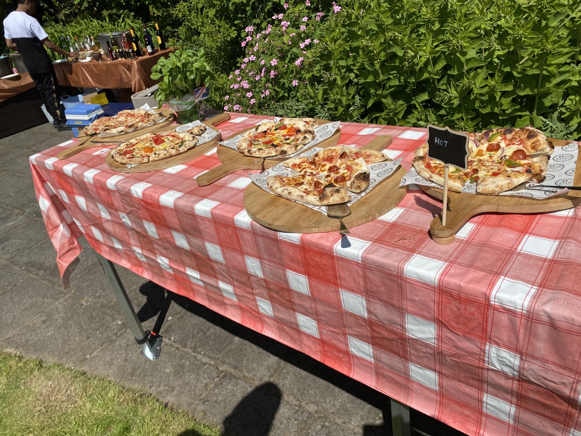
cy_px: 218
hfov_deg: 67.3
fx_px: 436
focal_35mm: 26
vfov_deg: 53.1
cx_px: 290
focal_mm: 4.25
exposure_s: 1/5236
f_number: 1.8
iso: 32
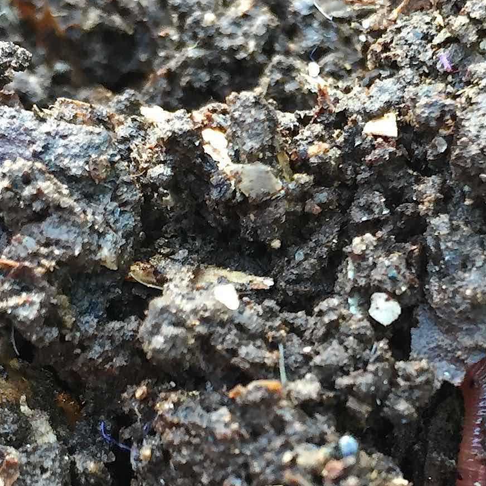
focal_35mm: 96
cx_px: 441
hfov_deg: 17.8
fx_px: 1525
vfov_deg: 17.9
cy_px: 390
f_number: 2.2
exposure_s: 1/30
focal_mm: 4.15
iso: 80
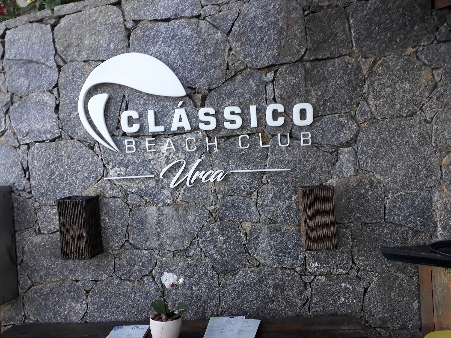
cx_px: 226
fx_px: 352
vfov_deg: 51.4
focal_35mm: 27
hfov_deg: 65.3
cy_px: 169
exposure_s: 1/120
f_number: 1.9
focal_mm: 3.6
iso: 50
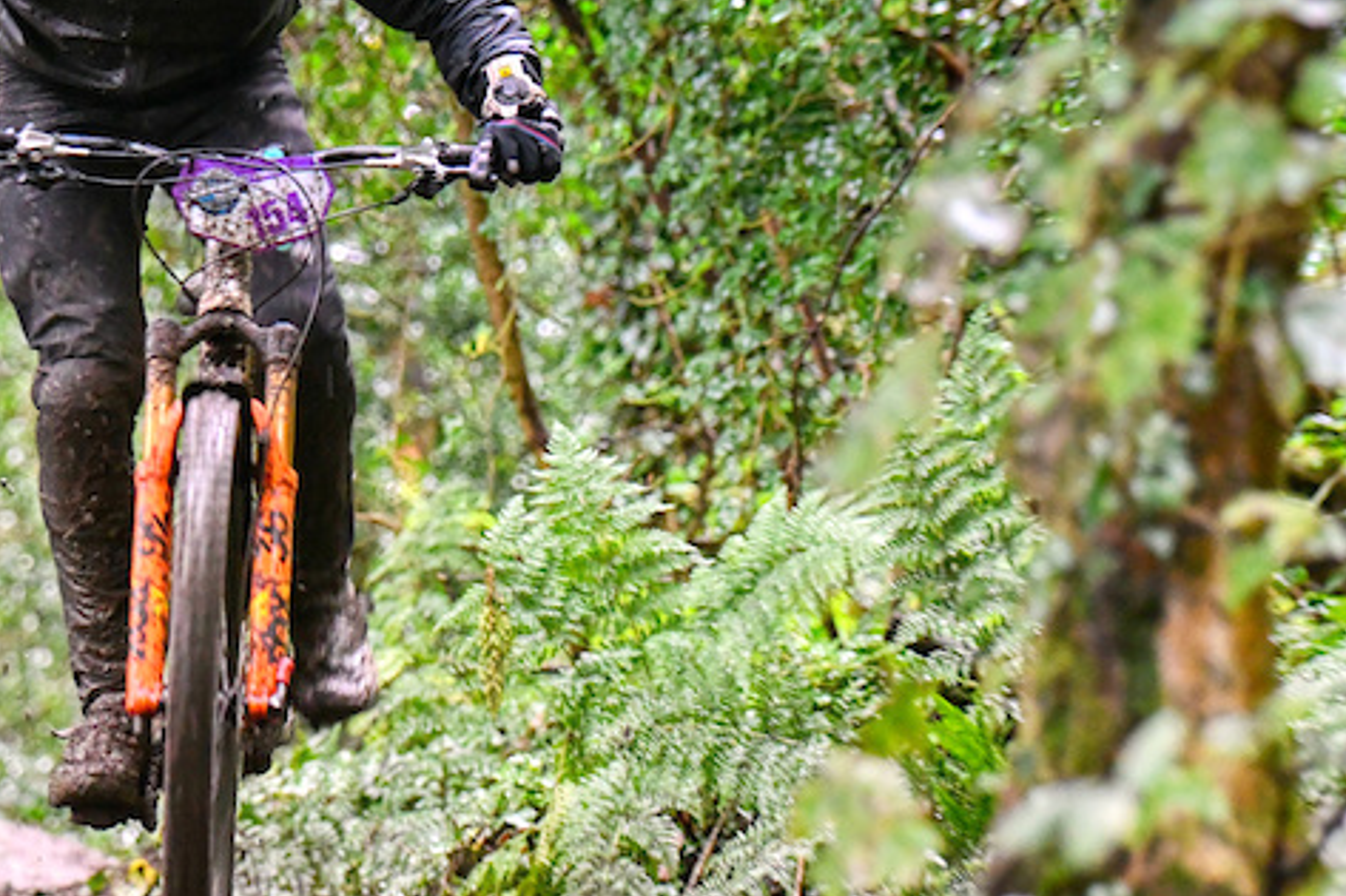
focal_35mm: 342
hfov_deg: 6.0
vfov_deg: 4.0
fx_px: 12782
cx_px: 239
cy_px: 326
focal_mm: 135
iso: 4000
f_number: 2.8
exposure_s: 1/125
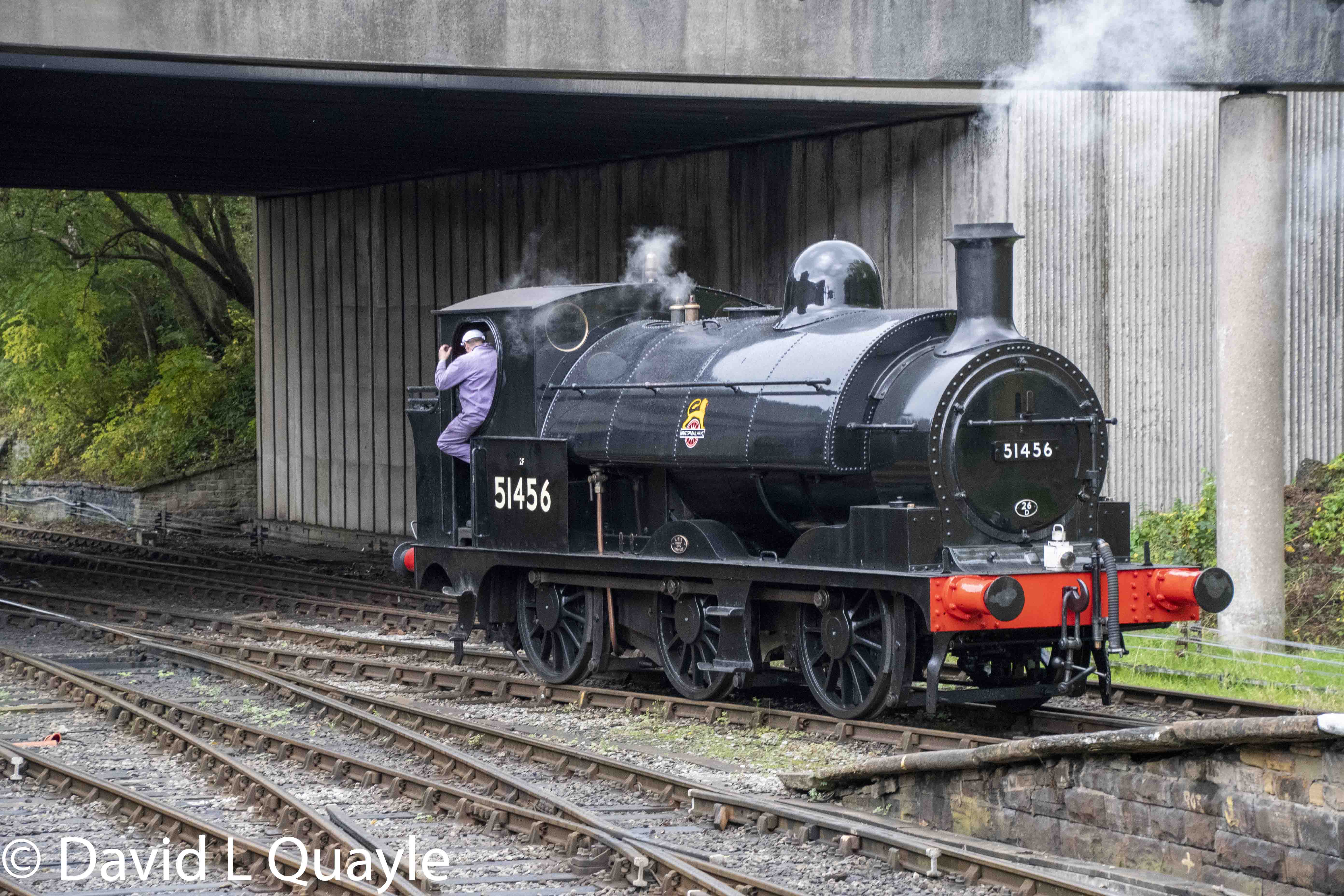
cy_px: 448
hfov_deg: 17.1
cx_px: 672
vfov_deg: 11.4
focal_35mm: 120
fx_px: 4480
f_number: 6.3
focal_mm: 80
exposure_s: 1/200
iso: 2500
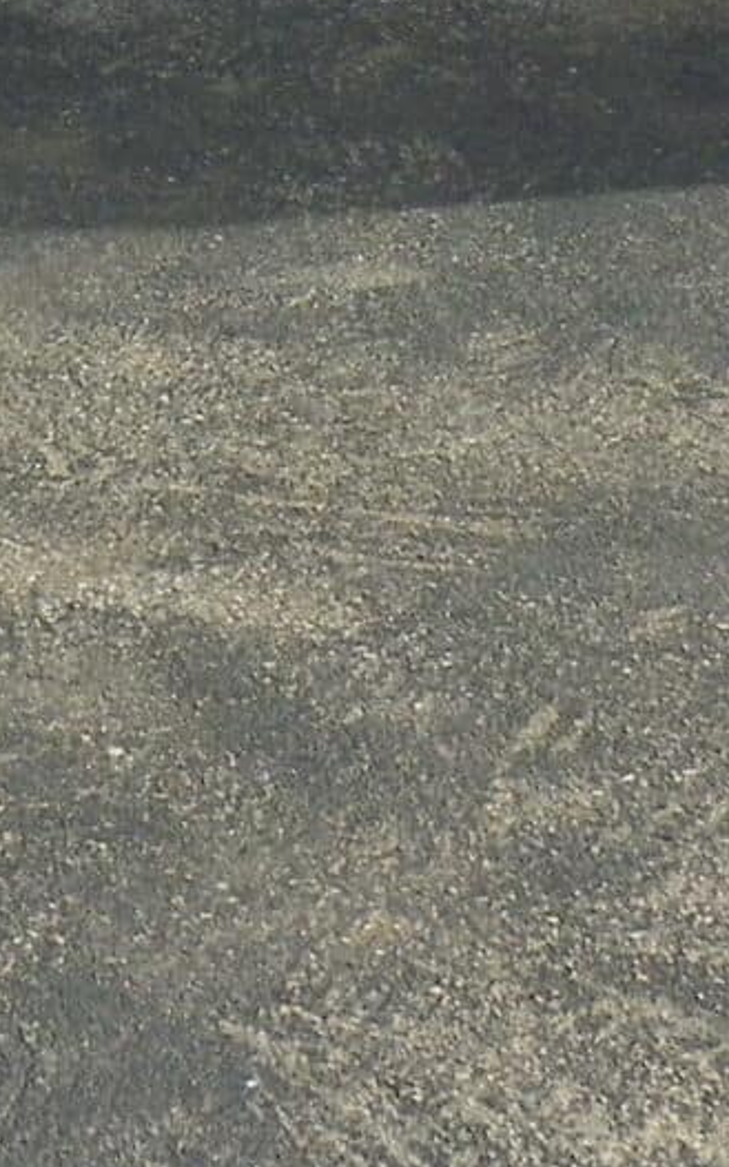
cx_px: 275
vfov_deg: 14.2
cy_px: -791
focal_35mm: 134
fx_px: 4263
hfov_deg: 9.8
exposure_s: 1/500
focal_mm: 4.6
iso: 64
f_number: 5.6
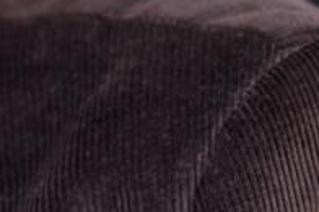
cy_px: 88
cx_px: -246
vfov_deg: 2.0
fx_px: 6173
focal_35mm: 698
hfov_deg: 2.9
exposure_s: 1/250
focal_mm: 85
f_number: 2
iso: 160
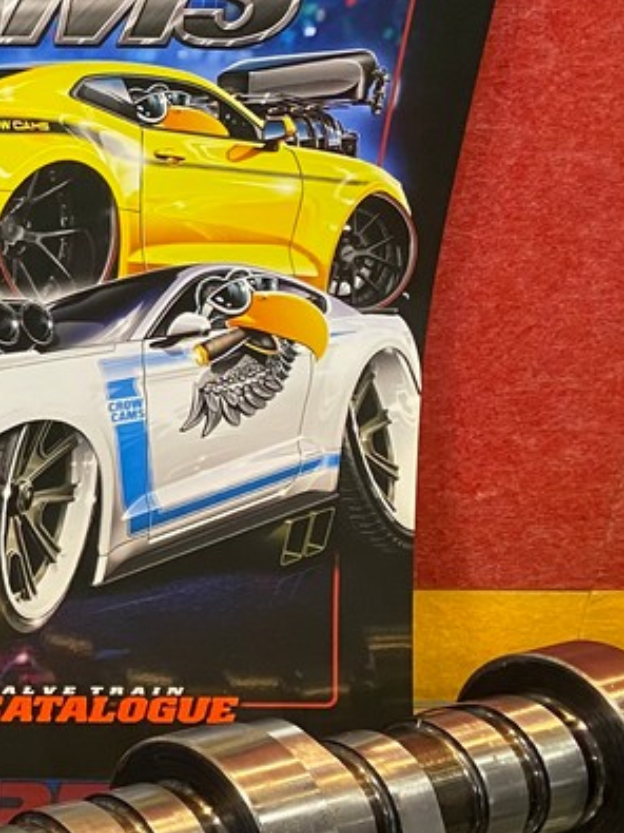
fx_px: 1900
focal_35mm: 79
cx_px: -622
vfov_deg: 24.7
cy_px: 498
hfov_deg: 15.1
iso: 125
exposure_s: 1/50
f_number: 1.8
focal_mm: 4.25
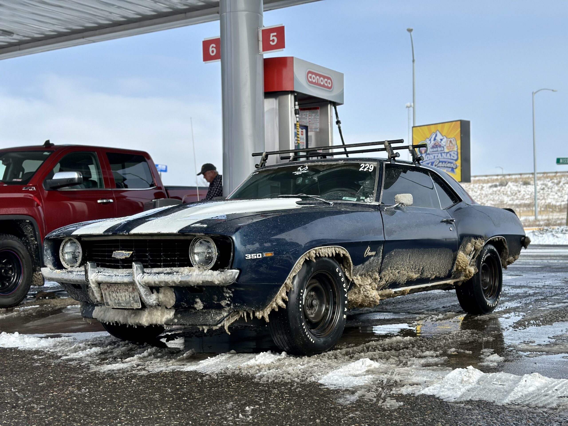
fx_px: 788
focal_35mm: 48
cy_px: 213
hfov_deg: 39.7
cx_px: 284
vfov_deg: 30.3
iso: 100
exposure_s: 1/5000
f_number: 1.78
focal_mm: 6.86
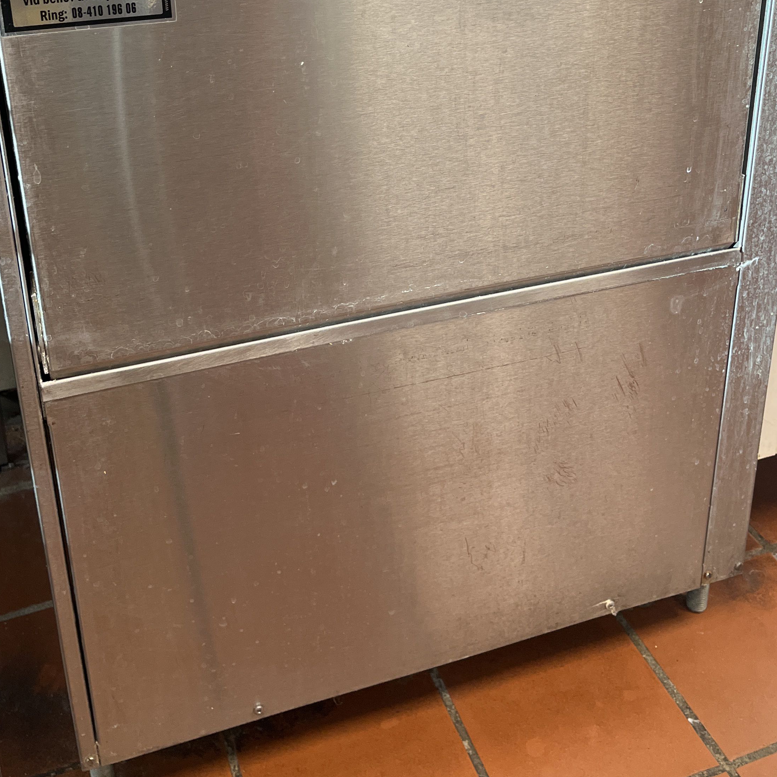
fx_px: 1067
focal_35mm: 42
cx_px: 382
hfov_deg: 40.0
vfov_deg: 38.5
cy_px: 155
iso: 125
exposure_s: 1/50
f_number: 1.6
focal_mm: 5.1
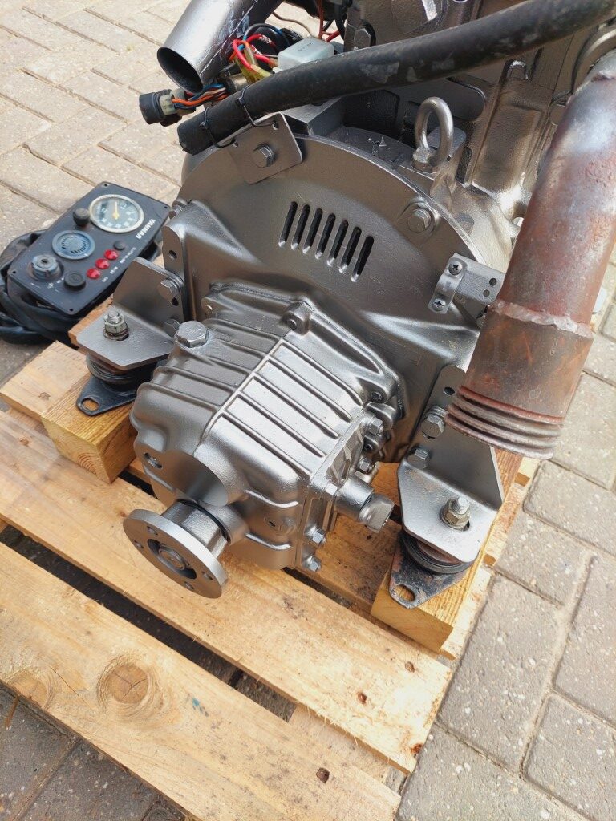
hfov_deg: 56.8
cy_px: 410
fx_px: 569
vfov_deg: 71.6
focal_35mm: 24
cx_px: 308
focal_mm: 5.23
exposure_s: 1/174
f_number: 1.8
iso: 40
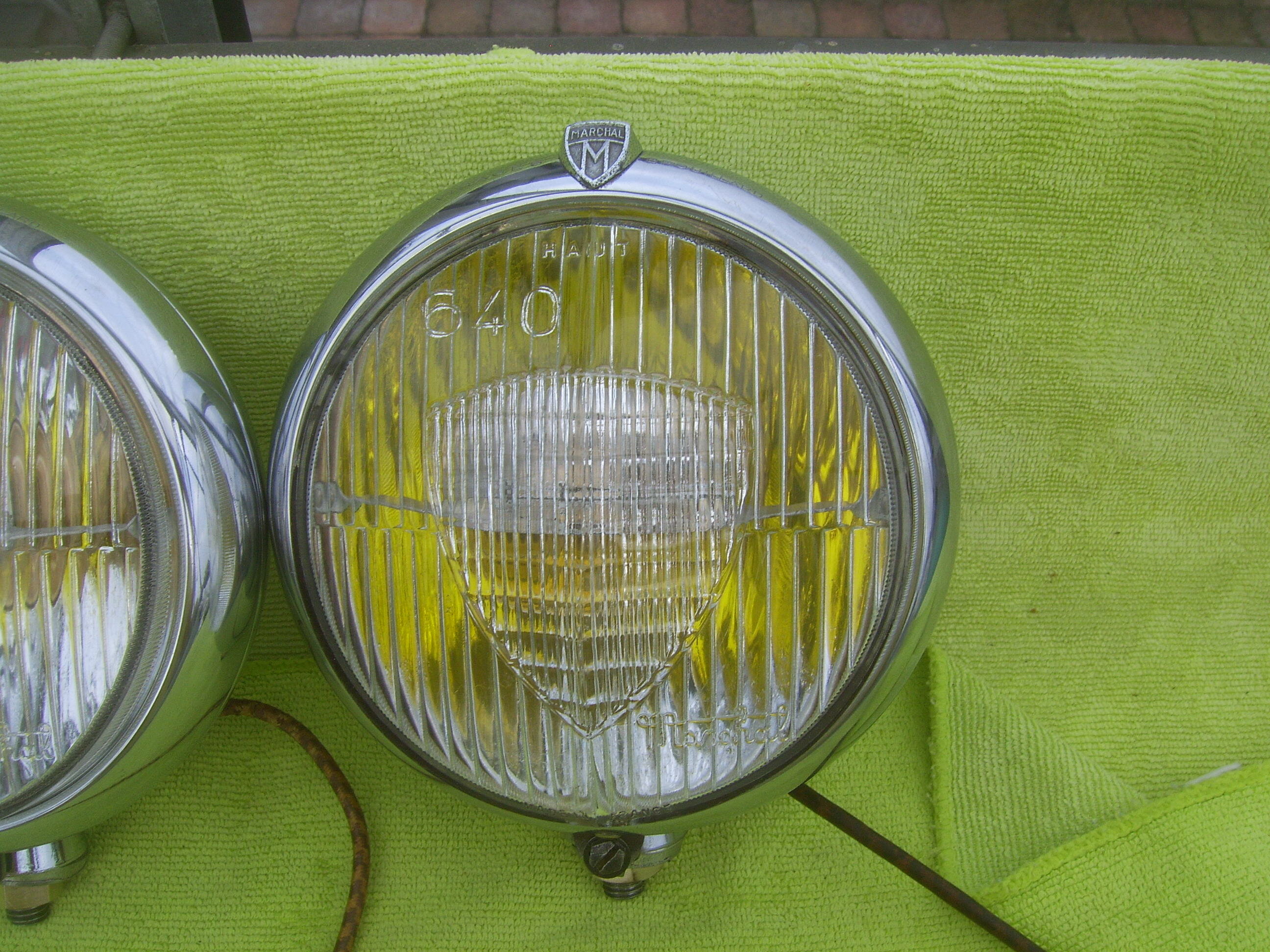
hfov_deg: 49.0
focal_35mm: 38
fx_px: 1394
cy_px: 476
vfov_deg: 37.7
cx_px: 635
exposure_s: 1/80
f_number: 5.7
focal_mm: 7.8
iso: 50
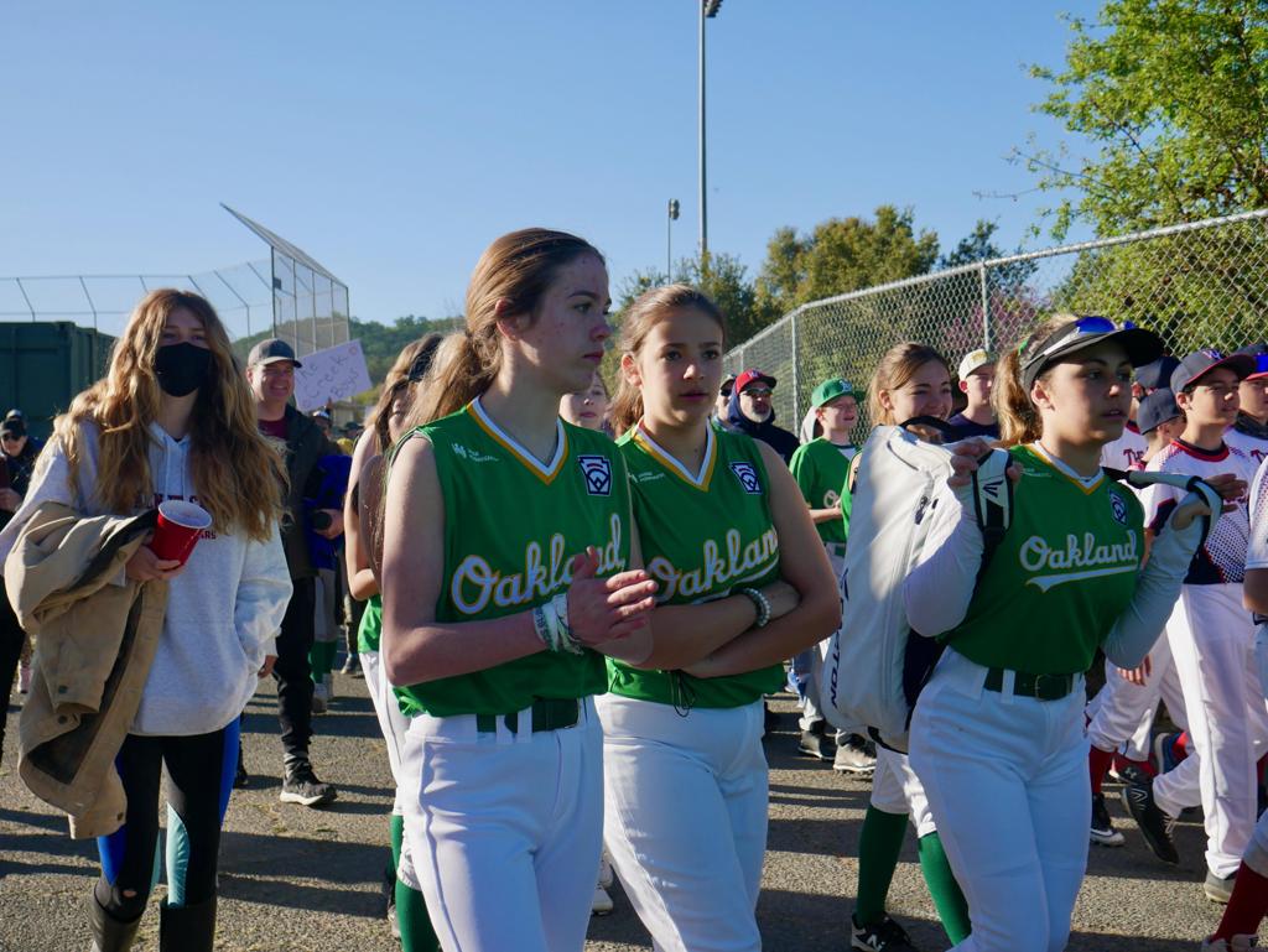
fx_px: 1466
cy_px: 476
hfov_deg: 46.8
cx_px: 634
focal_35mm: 40
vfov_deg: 36.0
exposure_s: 1/1000
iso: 200
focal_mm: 20
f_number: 4.4
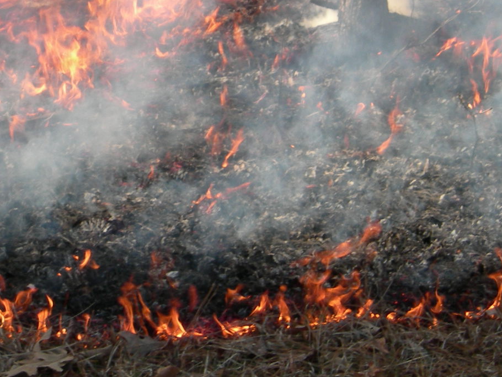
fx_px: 3003
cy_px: 7
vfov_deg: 7.2
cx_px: 53
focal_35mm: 207
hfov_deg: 9.5
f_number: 7.3
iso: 50
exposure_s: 1/75.8
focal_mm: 19.1
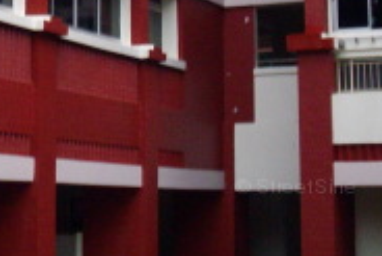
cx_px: -25
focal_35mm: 115
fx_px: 1221
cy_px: -19
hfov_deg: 17.3
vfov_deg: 11.8
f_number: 2.8
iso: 229
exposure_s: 1/50
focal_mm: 6.2
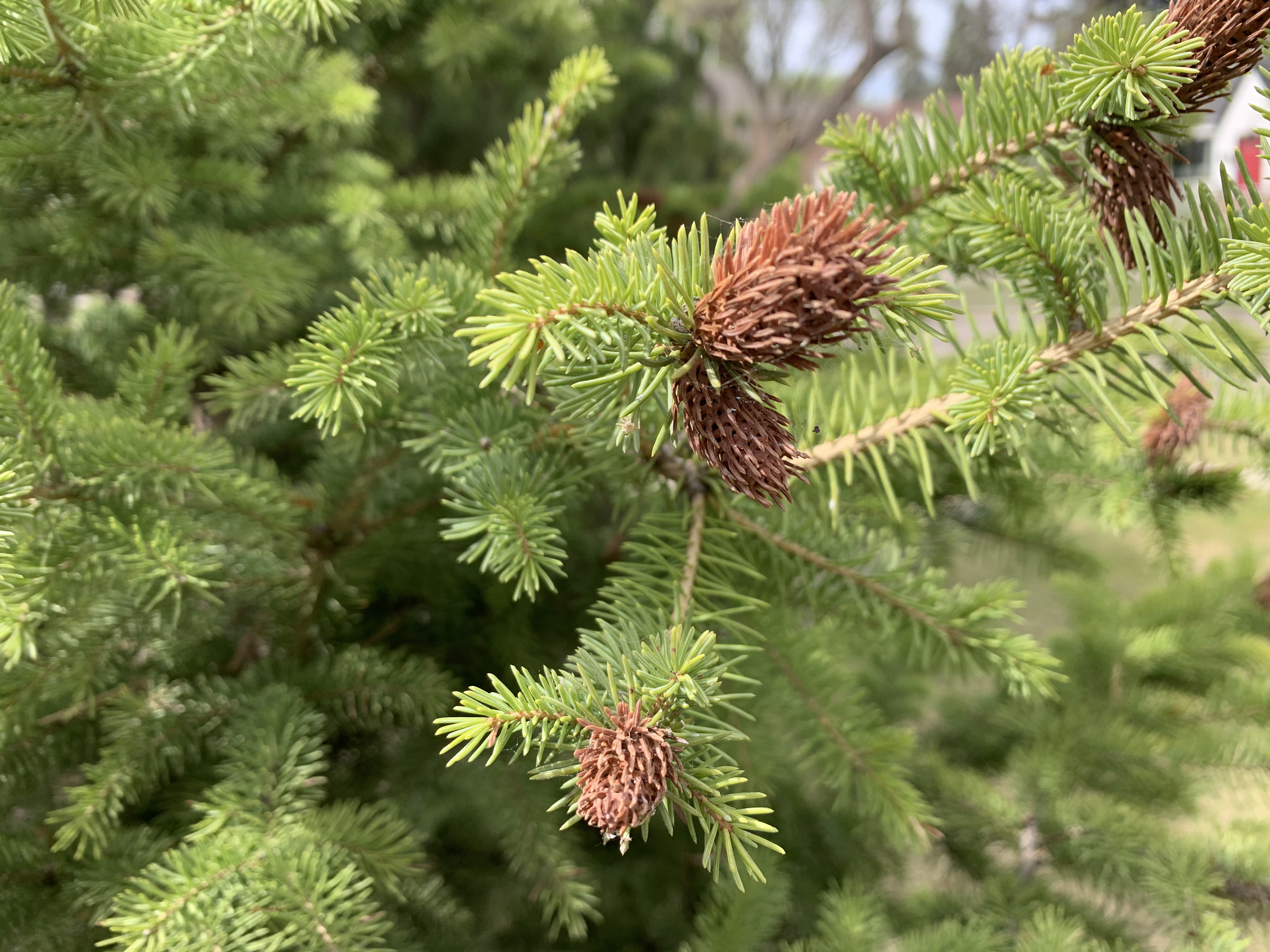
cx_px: 635
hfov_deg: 67.3
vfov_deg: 53.1
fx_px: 954
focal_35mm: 26
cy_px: 476
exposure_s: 1/510
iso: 25
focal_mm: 4.25
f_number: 1.8
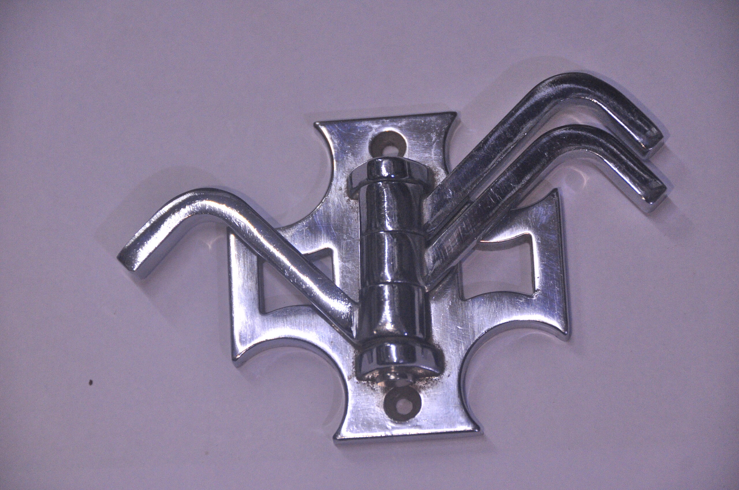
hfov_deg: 8.1
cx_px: 370
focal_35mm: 255
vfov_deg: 5.4
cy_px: 245
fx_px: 5228
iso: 1250
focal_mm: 170
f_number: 5.6
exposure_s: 1/160
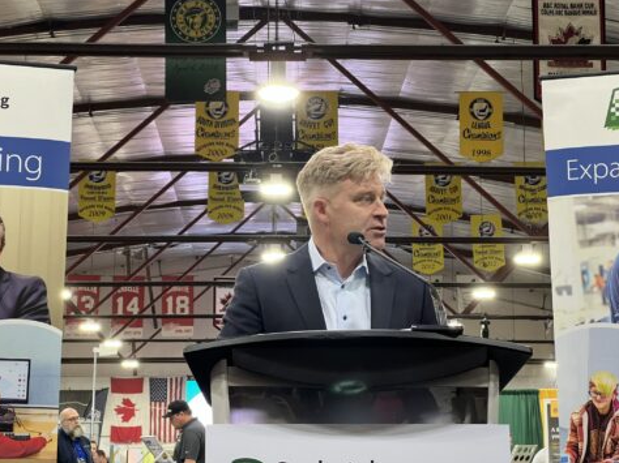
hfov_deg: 25.0
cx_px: 308
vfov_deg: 18.9
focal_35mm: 78
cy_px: 230
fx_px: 1394
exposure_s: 1/60
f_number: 2.8
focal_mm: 9
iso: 320
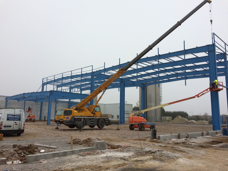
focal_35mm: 29
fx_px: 191
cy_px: 86
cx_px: 114
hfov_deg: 61.7
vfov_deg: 48.2
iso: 32
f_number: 2.2
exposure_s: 1/354
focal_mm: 4.15
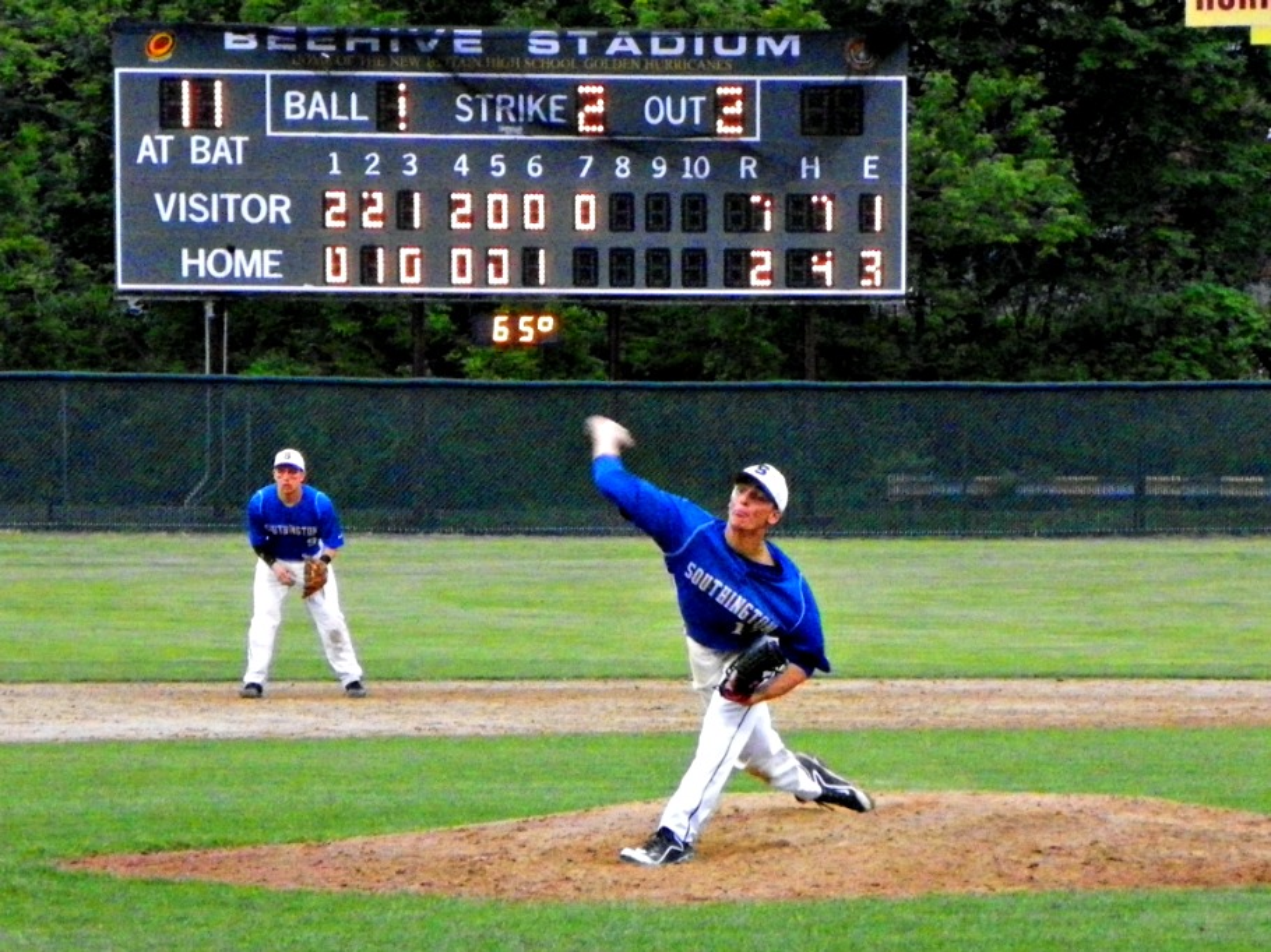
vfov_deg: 8.6
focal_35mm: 172
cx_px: 636
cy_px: 476
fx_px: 6314
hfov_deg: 11.5
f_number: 4.5
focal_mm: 30.7
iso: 640
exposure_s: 1/250
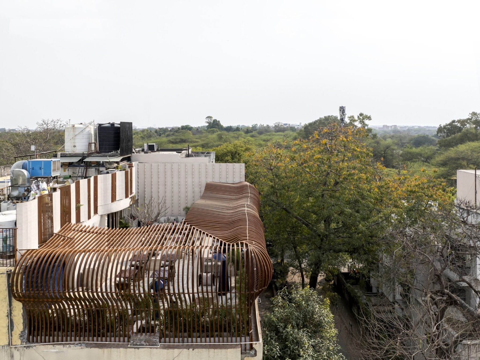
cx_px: 240
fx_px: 333
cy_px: 180
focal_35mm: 24
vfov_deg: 56.8
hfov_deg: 71.6
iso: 210
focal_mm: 12.29
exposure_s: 1/2500
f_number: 2.8
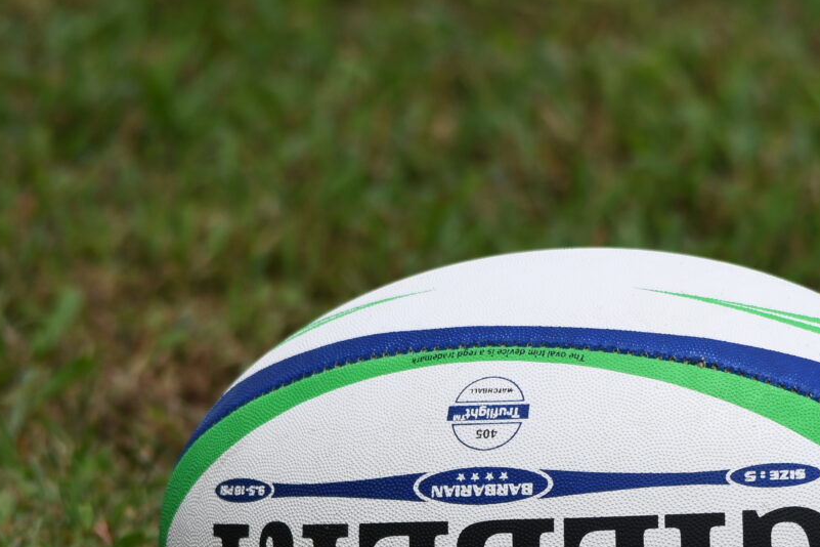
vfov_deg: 1.3
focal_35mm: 1093
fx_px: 24894
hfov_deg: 1.9
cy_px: 455
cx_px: 573
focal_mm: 380
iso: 250
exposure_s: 1/2000
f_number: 6.3
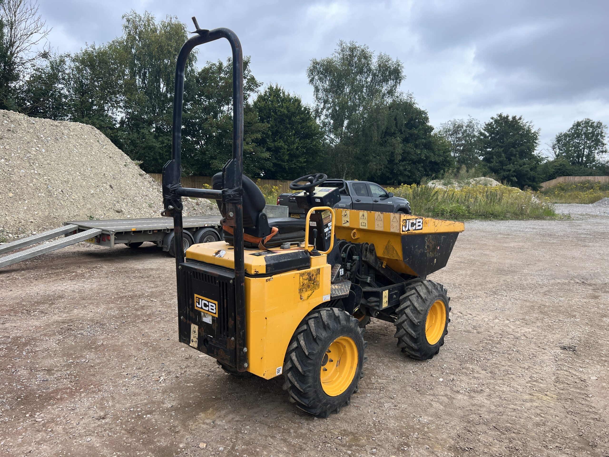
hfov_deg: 67.3
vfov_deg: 53.1
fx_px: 457
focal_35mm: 26
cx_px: 304
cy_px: 228
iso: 50
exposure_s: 1/466
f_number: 1.5
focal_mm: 5.7
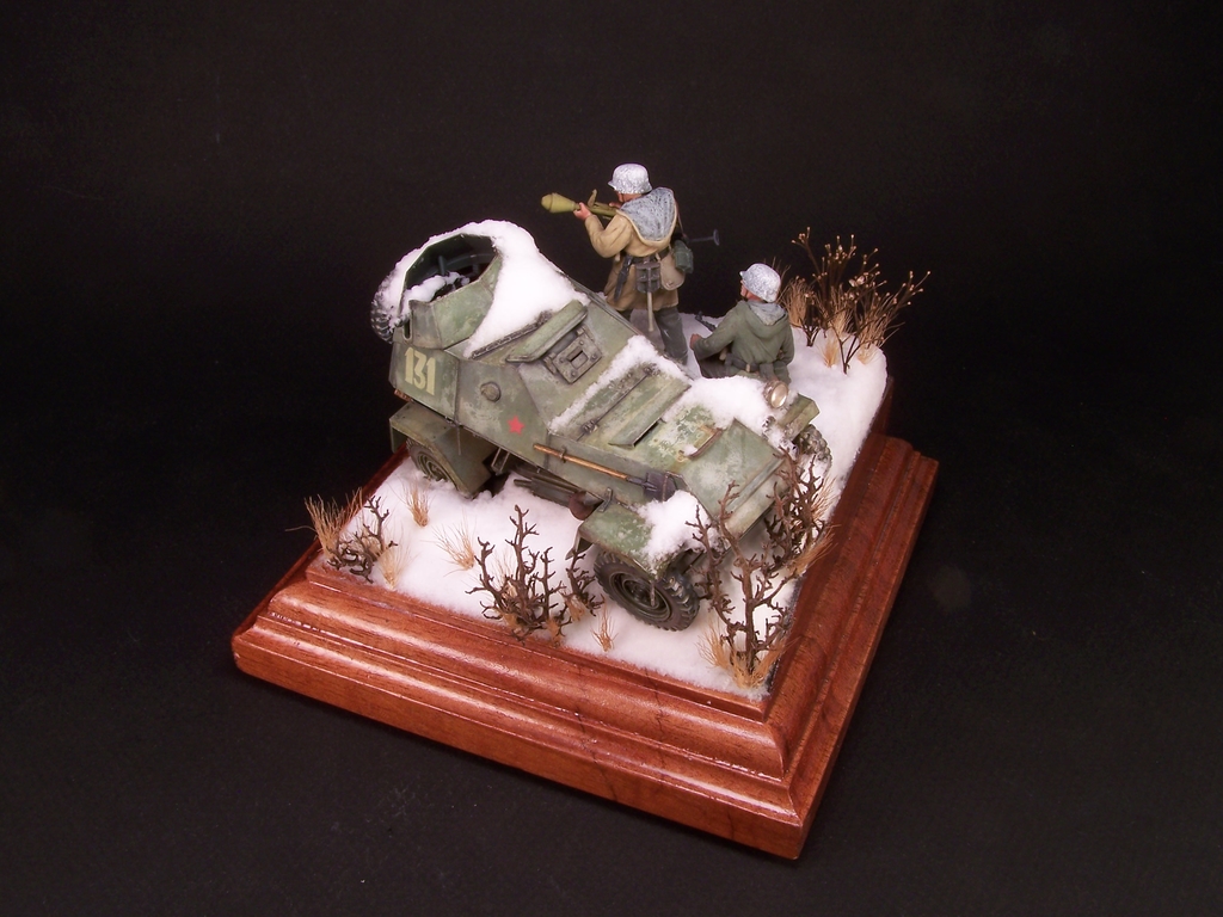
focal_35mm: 38
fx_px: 1343
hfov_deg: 49.0
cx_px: 612
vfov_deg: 37.7
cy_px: 458
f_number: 8
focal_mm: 6.3
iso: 64
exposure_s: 1/2
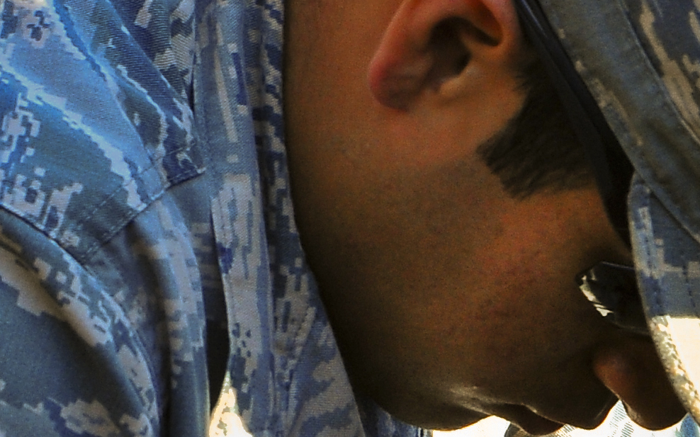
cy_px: 1455
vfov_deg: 1.8
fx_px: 13809
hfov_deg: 2.9
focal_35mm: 724
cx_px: 527
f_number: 13
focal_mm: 165
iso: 1000
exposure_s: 1/160
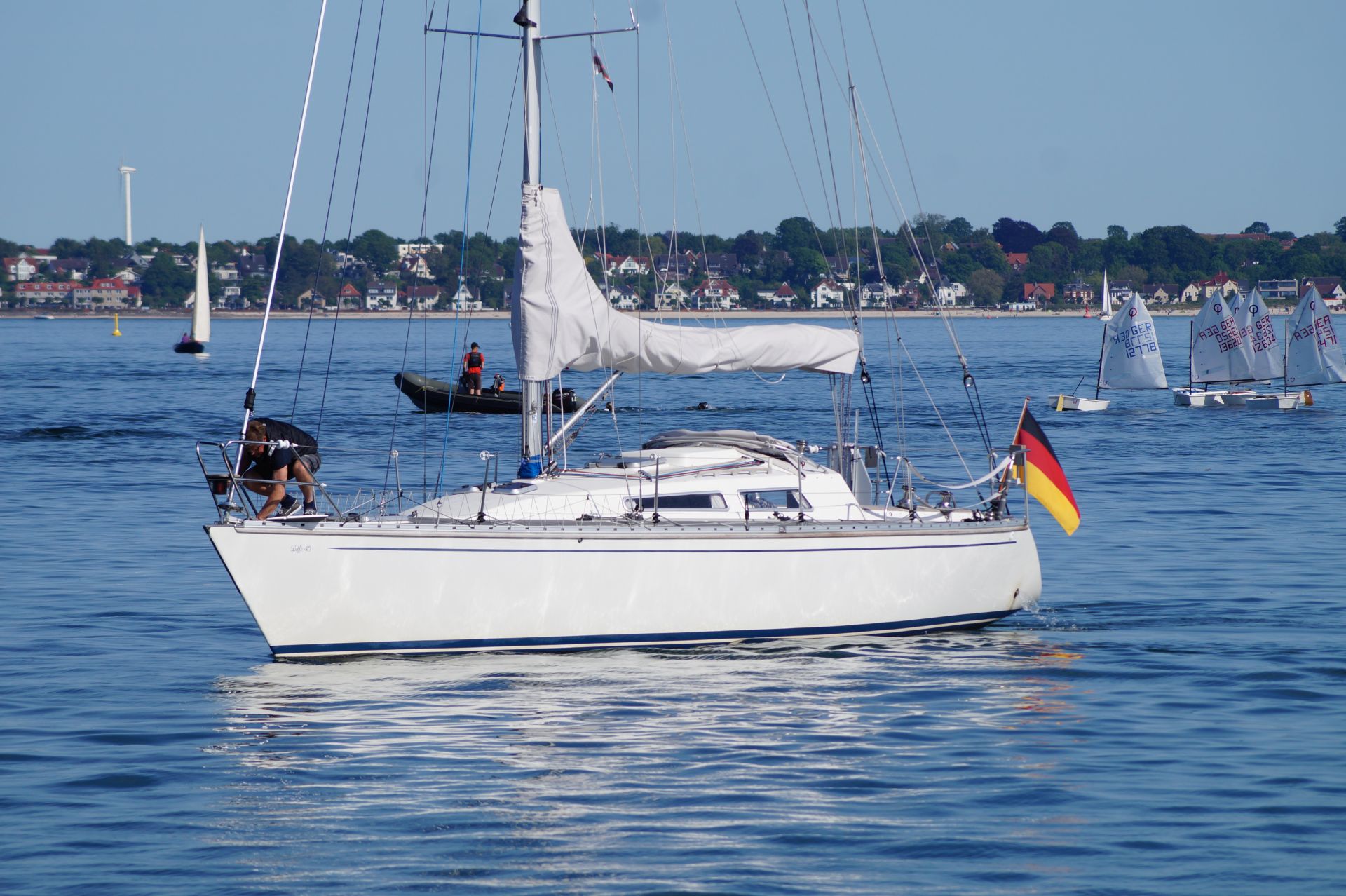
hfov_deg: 6.9
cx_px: 673
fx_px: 11210
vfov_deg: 4.6
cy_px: 448
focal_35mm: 300
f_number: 10
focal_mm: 200
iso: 100
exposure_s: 1/500
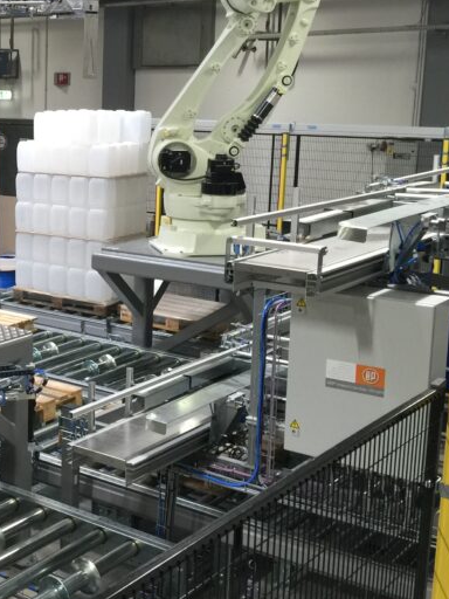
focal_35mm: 58
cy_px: 273
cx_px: -50
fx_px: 1003
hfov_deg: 23.6
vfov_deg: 33.2
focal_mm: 4.15
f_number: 2.2
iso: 50
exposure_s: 1/17
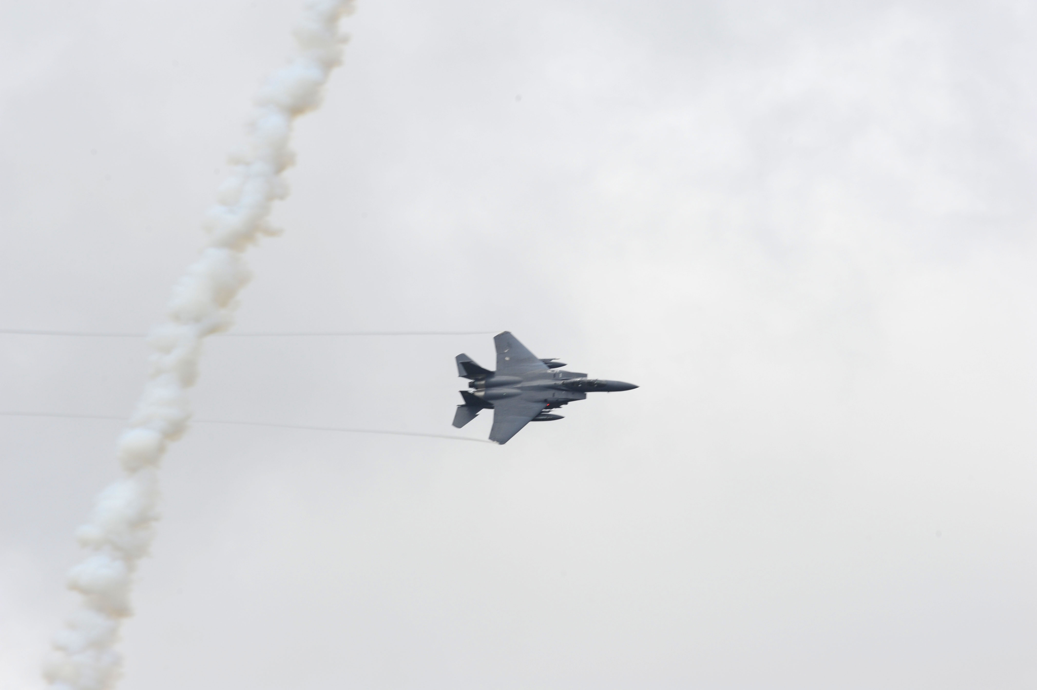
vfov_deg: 2.3
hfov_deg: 3.4
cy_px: 345
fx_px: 17272
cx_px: 518
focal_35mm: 600
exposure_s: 1/640
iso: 250
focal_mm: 600
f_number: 13
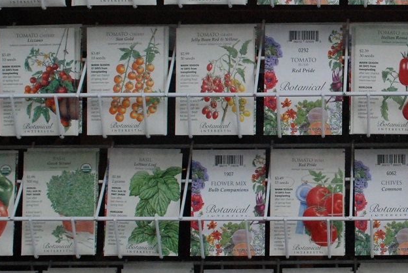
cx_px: 410
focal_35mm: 82
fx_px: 930
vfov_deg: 16.6
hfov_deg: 23.7
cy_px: 53
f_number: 9
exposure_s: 1/320
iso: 1600
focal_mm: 22
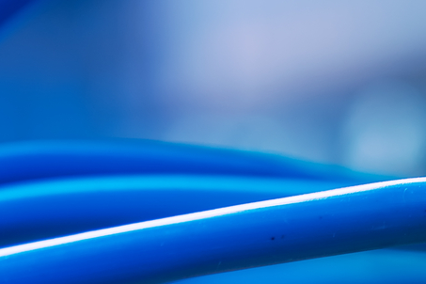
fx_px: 5490
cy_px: -335
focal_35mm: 464
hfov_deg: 4.4
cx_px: 734
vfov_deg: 2.9
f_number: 5.6
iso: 50
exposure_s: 1/200
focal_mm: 105
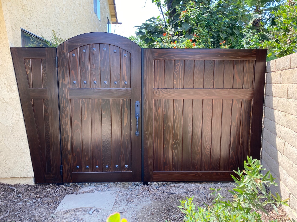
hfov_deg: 67.3
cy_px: 111
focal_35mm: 26
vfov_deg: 53.1
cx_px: 148
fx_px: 223
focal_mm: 4.25
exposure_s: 1/191
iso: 32
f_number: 1.8
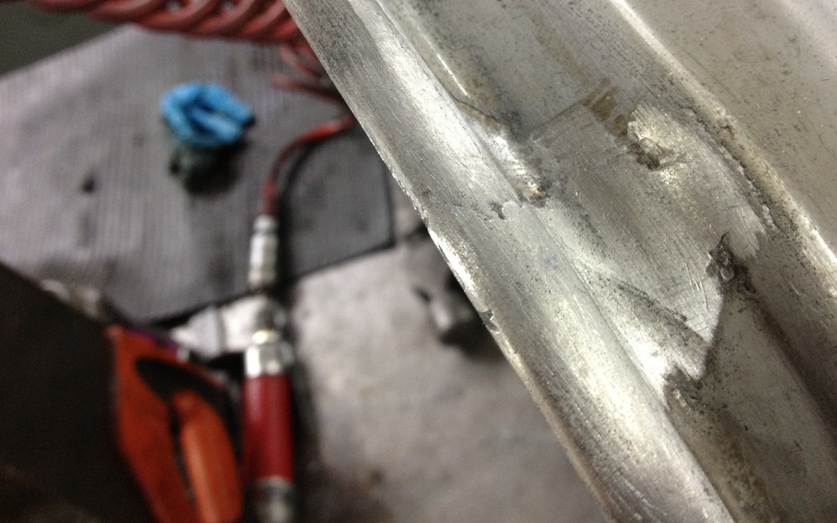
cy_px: 218
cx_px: 423
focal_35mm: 38
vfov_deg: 33.5
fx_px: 867
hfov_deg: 51.5
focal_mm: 4.28
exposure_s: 1/20
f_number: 2.4
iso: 160
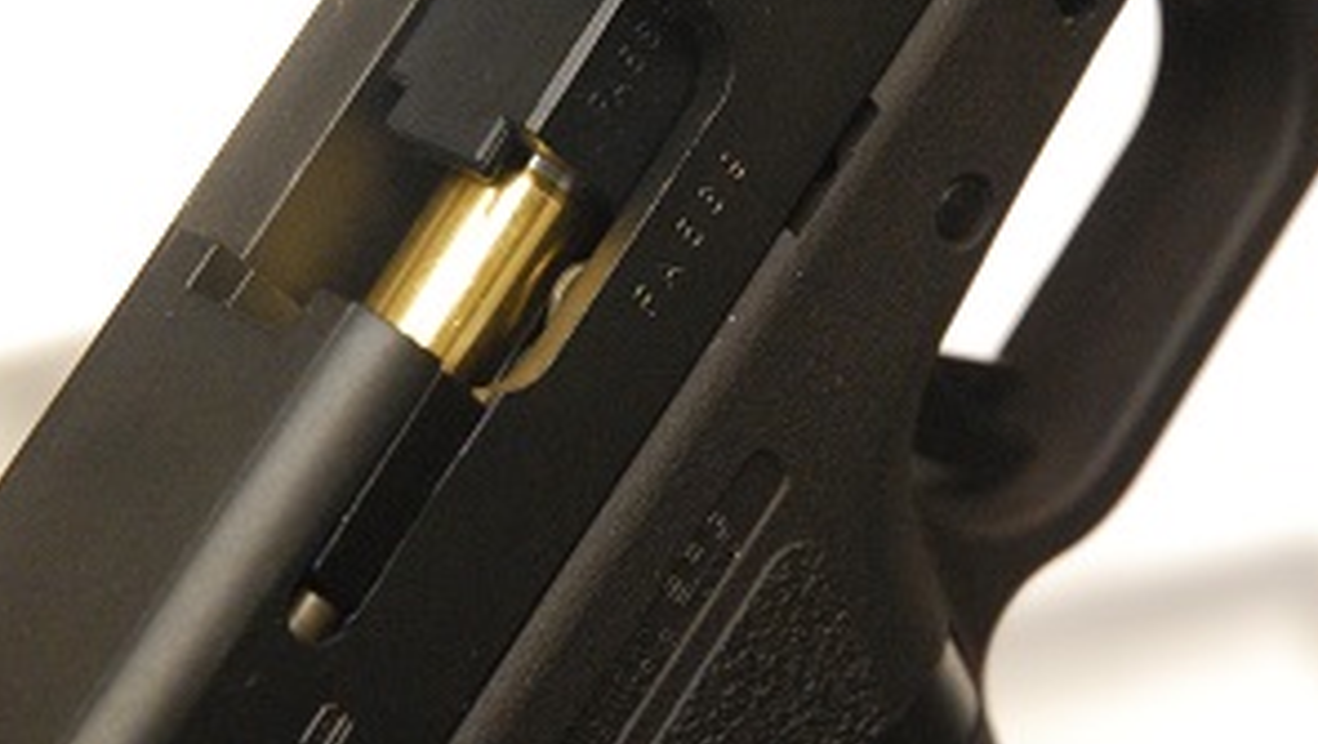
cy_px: 287
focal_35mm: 207
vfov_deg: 5.9
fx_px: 7242
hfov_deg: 10.4
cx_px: 512
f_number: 4.5
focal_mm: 65
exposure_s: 1/50
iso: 1600
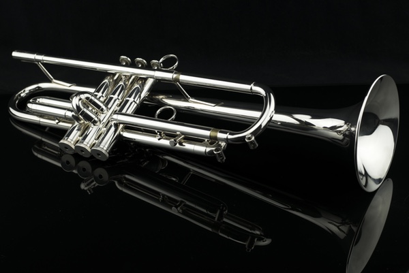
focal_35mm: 75
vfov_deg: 18.2
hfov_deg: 27.0
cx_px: 204
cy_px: 136
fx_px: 853
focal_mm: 50
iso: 100
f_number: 5.6
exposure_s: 1/125
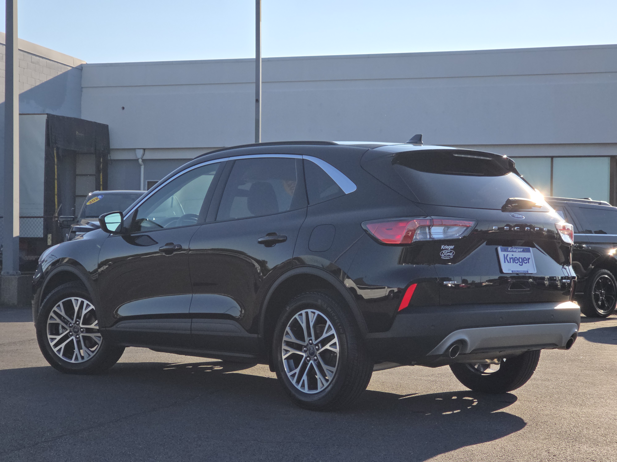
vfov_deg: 21.3
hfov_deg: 28.2
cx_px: 308
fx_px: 1230
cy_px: 231
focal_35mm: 69
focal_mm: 7
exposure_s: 1/1061
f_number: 2.4
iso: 25
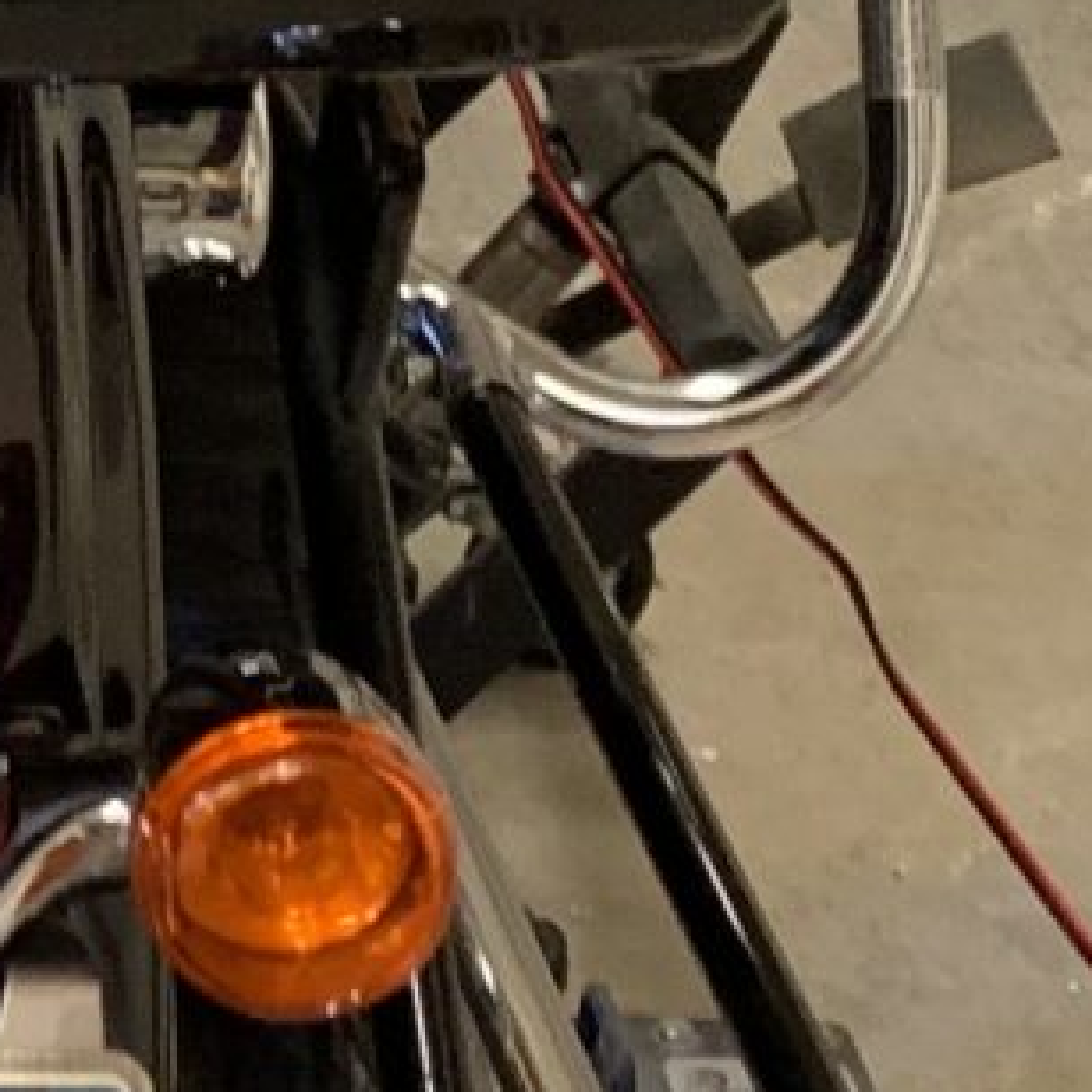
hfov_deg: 8.9
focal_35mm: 191
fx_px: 6817
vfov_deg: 8.9
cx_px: -706
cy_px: -514
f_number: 1.8
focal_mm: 4.25
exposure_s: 1/60
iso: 250
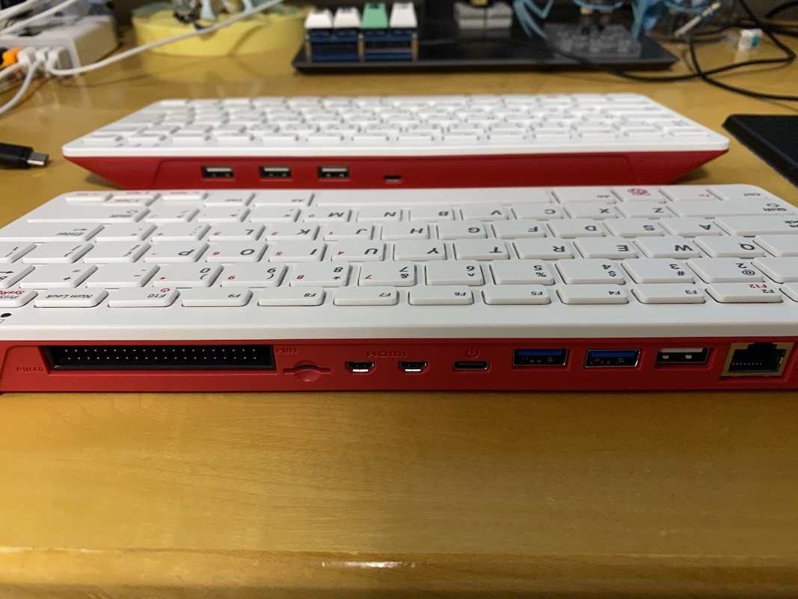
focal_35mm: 26
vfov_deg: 53.1
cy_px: 300
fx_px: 599
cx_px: 399
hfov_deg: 67.3
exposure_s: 1/50
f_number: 1.8
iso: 160
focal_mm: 4.25
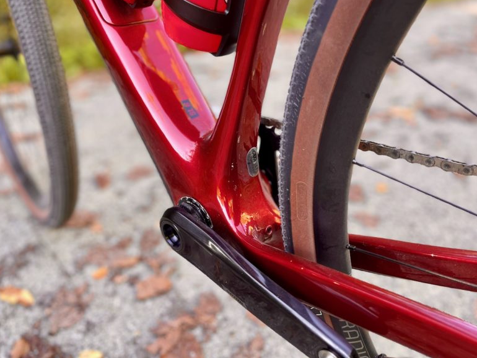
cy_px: 173
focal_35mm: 27
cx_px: 243
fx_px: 372
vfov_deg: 51.4
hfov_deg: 65.3
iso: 80
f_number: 1.6
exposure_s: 1/121
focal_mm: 5.1
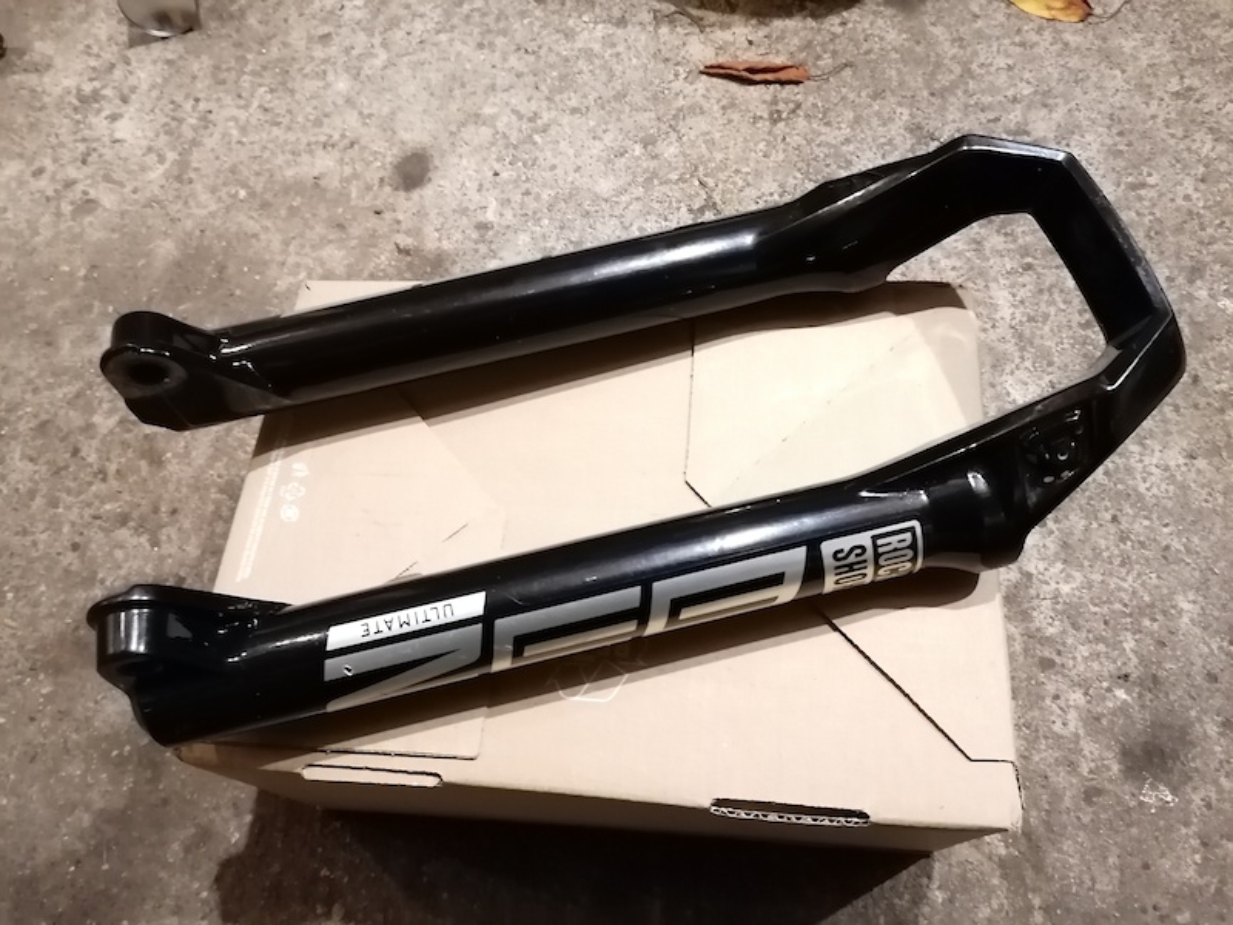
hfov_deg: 65.3
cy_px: 462
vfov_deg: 51.4
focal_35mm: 27
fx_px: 962
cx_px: 616
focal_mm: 4.75
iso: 1600
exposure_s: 1/16.7
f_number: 1.8
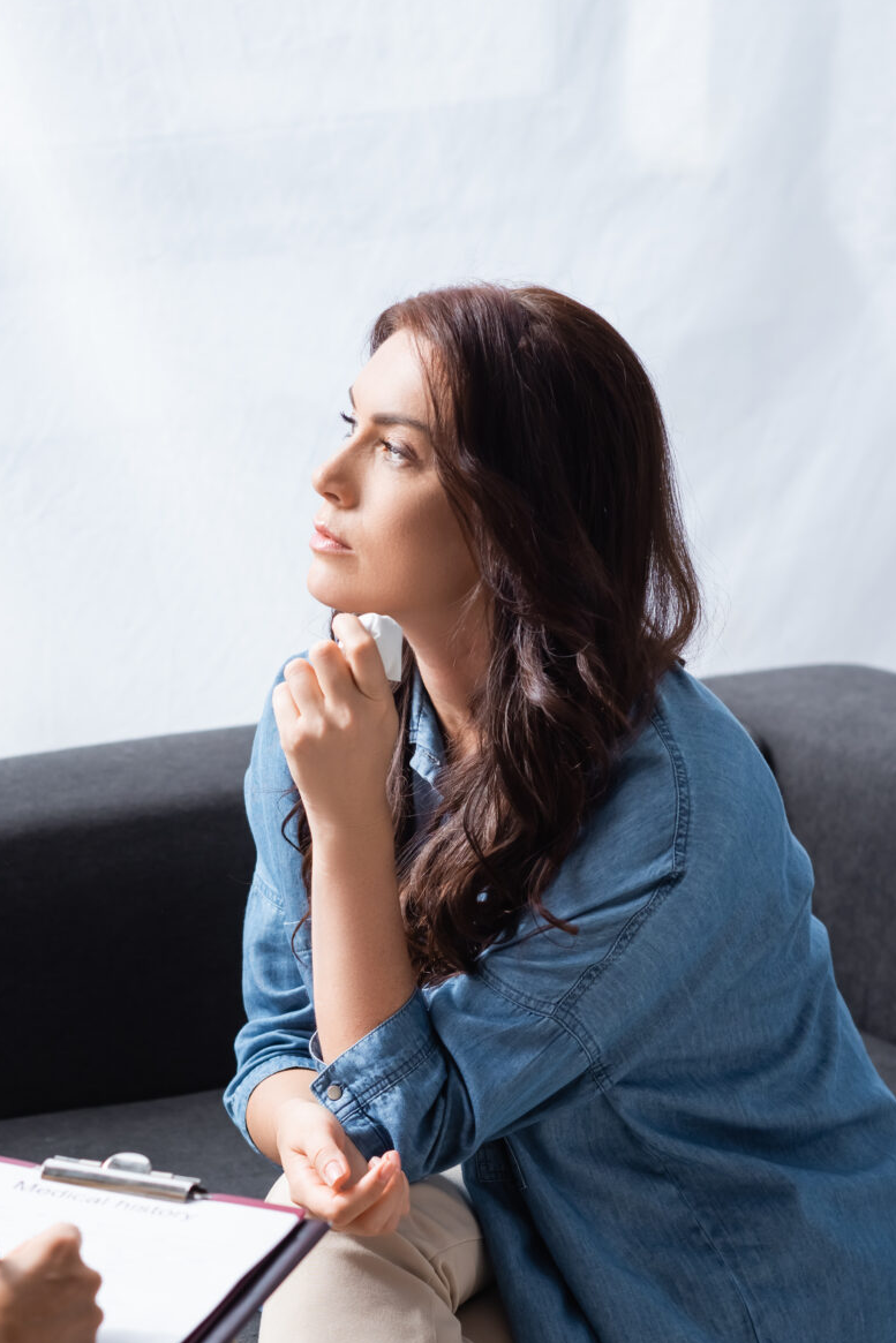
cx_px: 291
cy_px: 822
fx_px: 5225
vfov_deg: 14.6
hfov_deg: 9.8
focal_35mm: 140
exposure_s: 1/200
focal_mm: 85
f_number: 4
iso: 160
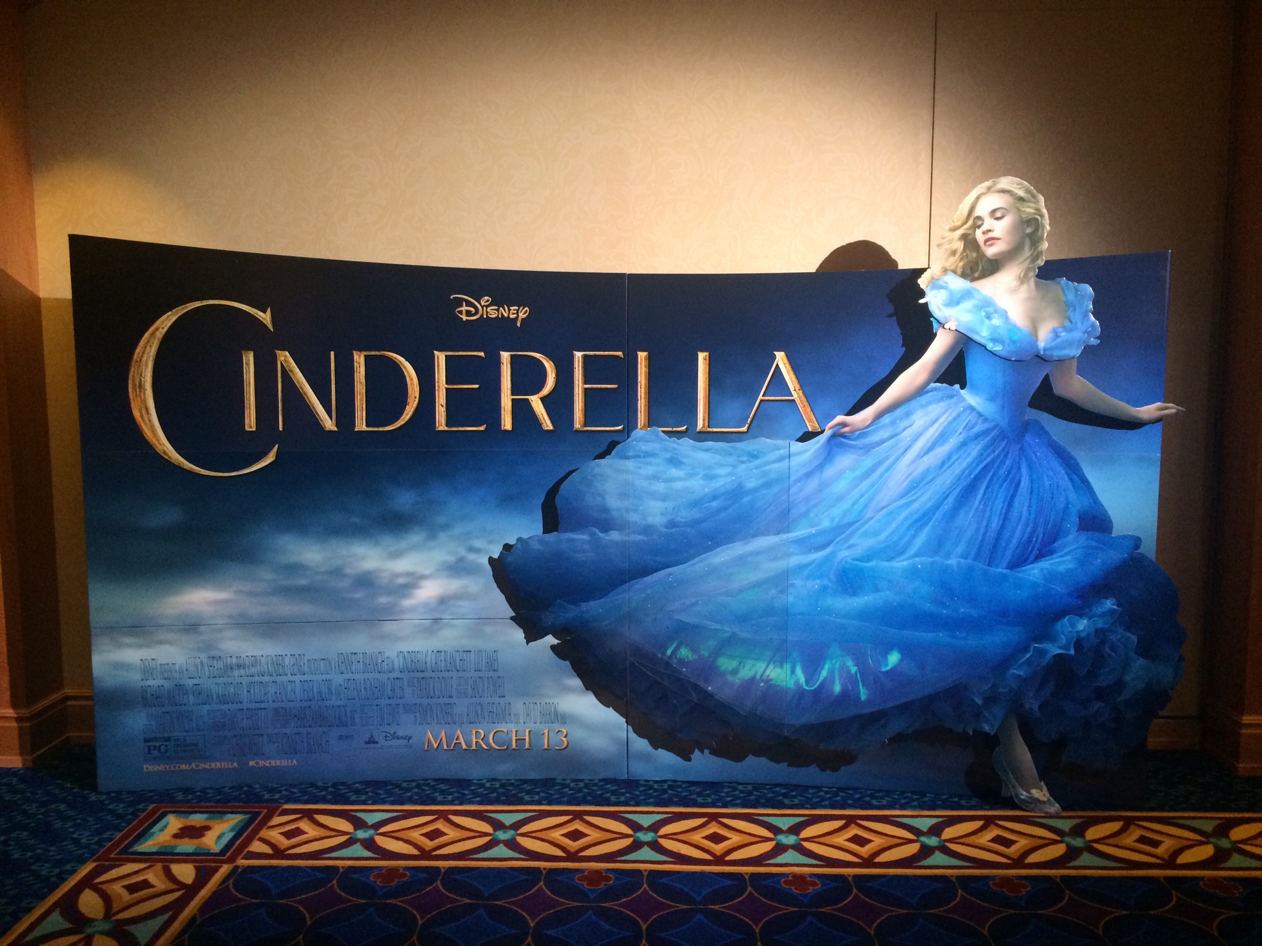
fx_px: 1057
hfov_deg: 61.7
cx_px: 631
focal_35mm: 29
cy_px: 473
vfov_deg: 48.2
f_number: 2.2
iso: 200
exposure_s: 1/30
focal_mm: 4.15
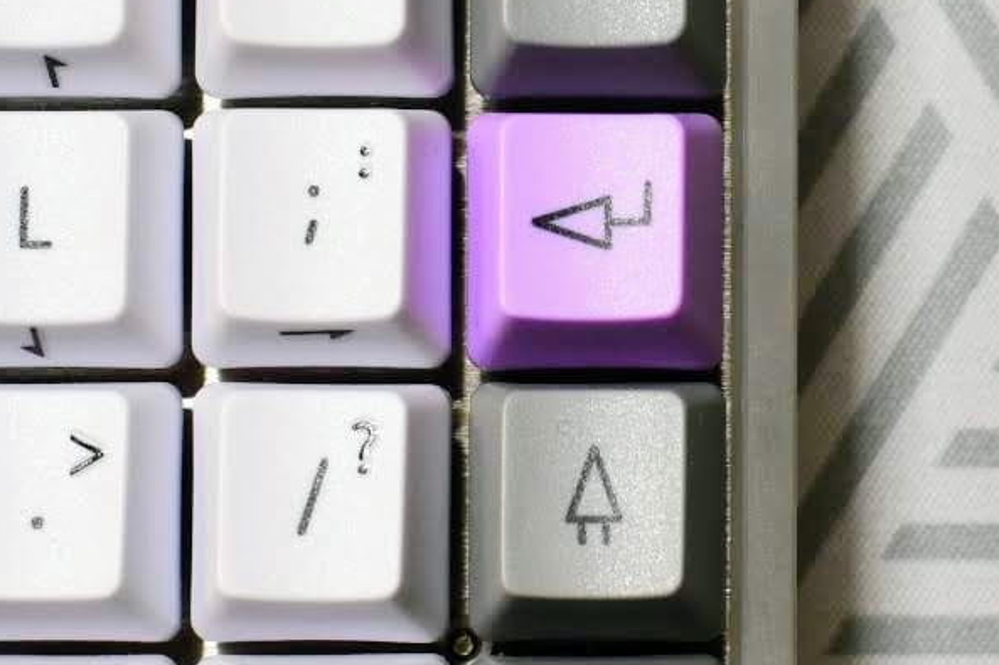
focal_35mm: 142
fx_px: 3939
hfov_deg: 14.4
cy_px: 217
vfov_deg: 9.6
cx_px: 792
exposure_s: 1/50
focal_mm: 35
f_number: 5
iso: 360
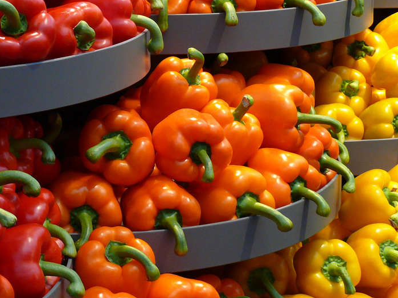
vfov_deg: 14.3
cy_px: 114
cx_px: 124
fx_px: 1184
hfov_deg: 19.0
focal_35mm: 103
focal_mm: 10.5
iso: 200
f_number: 3.6
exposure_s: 1/100
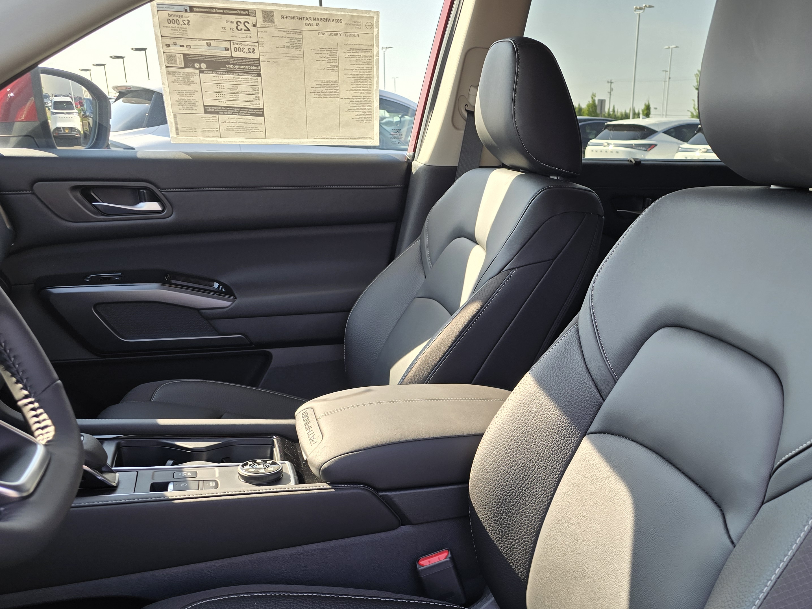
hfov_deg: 55.8
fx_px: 751
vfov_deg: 43.4
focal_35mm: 32
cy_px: 414
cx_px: 534
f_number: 1.7
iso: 20
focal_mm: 6.3
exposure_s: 1/180
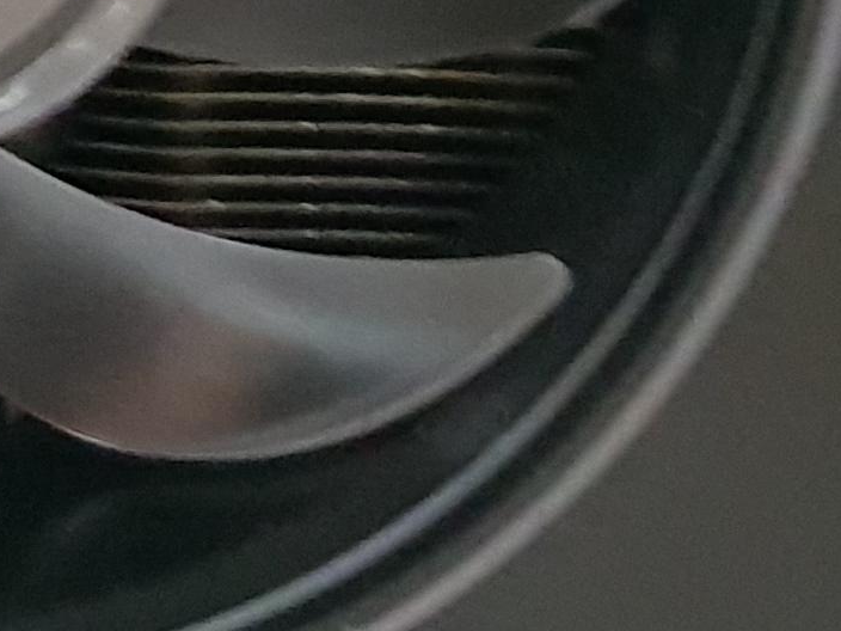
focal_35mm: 149
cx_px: -36
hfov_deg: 13.0
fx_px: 3620
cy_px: -316
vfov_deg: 9.7
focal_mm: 4.3
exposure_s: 1/10
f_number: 1.7
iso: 800
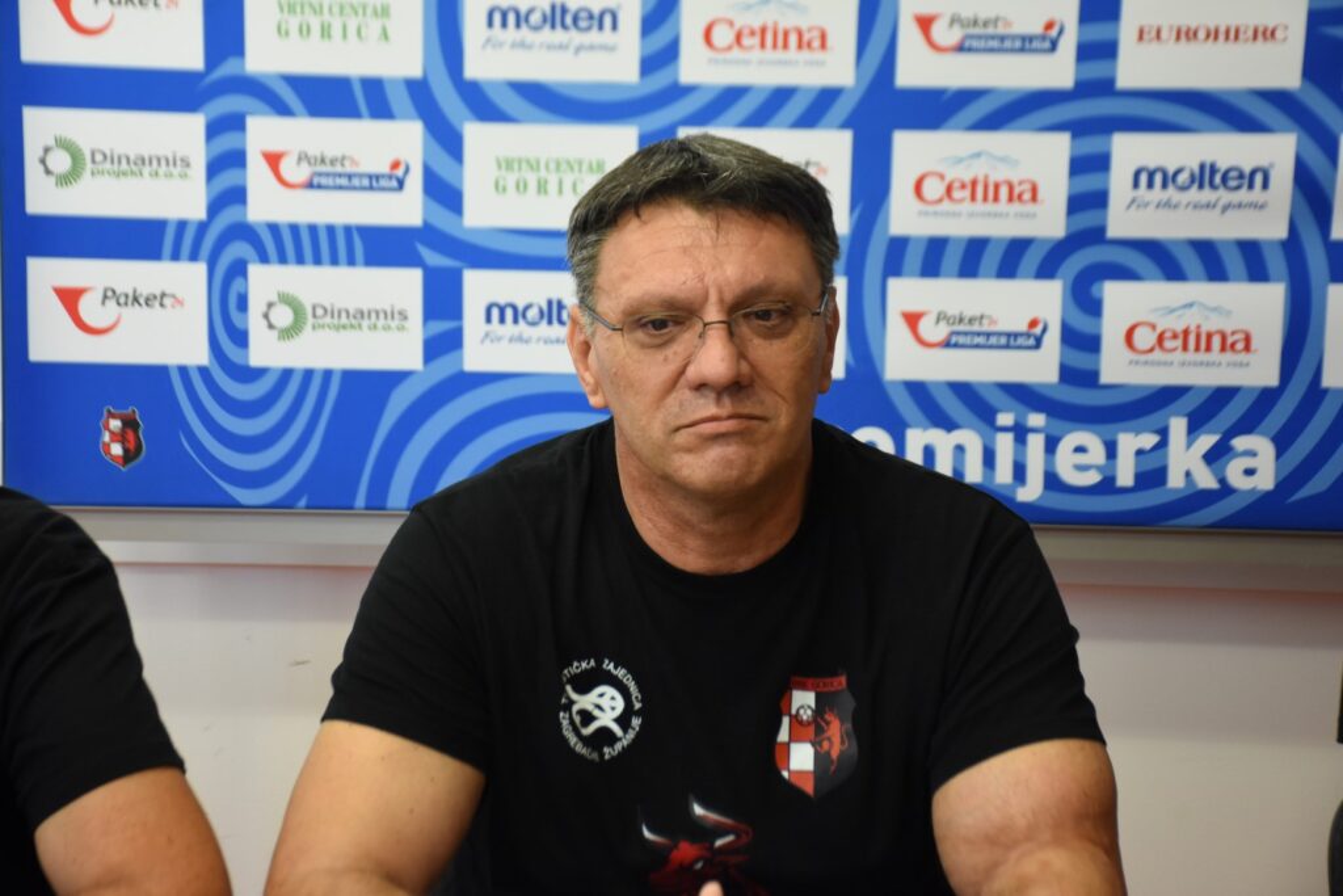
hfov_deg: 22.6
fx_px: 3358
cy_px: 448
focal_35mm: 90
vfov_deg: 15.2
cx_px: 672
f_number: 5.6
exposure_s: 1/80
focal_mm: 60
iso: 1000
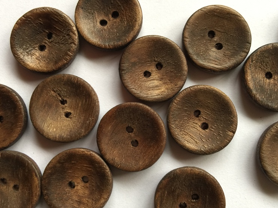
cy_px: 111
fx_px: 257
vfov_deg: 44.1
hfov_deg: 56.8
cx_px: 147
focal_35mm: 32
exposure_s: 1/33
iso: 32
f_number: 2.2
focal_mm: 4.15
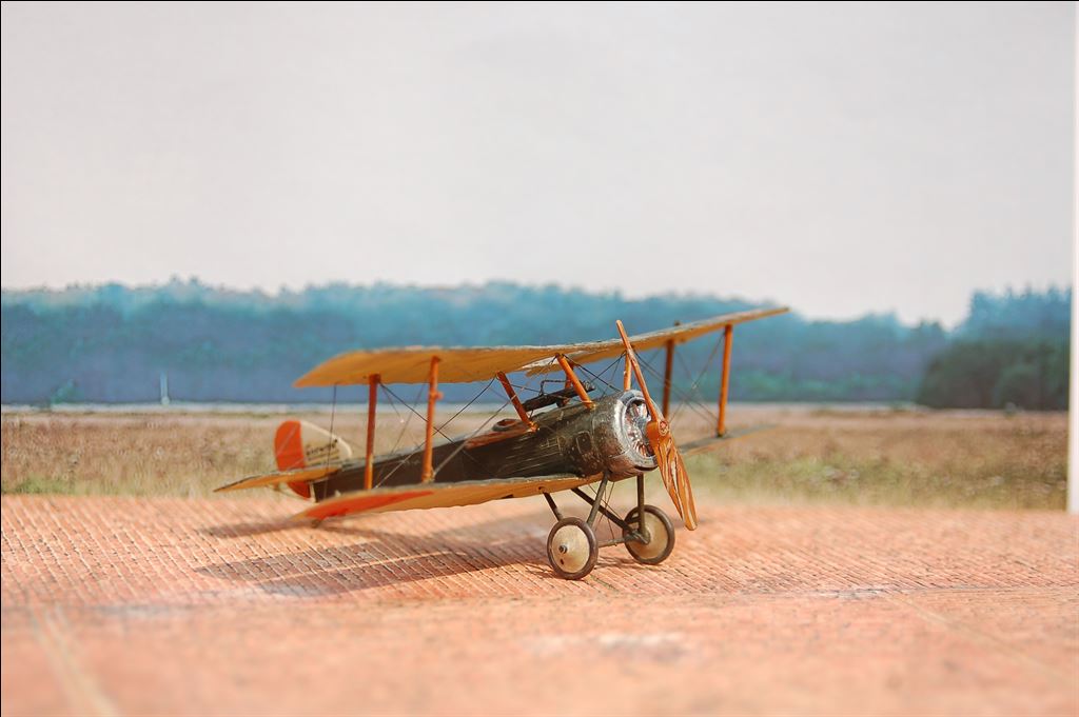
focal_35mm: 112
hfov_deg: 18.2
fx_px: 3369
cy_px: 358
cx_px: 540
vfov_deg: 12.2
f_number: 6.3
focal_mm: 75
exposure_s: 1/640
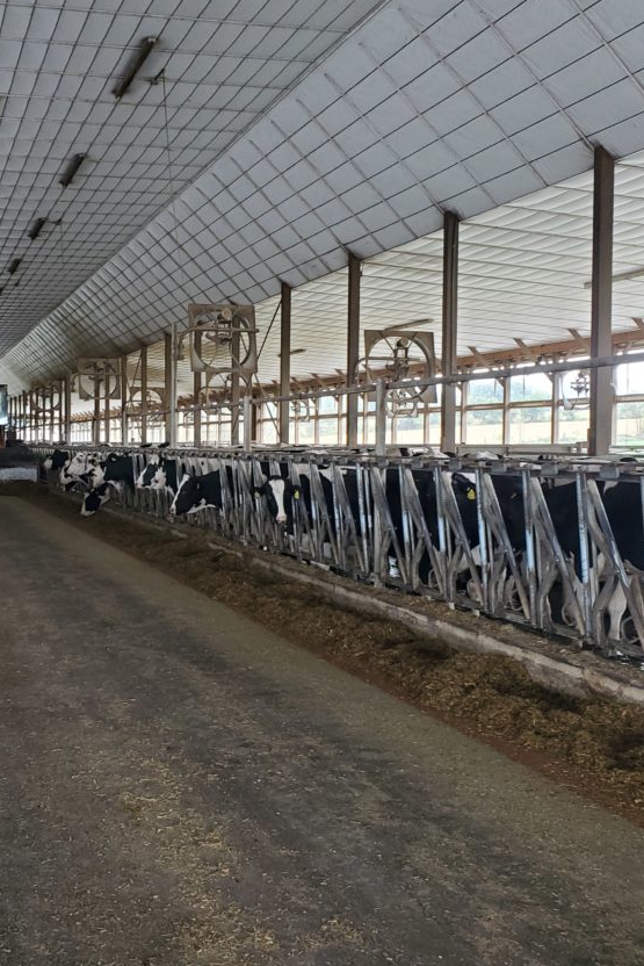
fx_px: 1046
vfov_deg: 49.5
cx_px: 151
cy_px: 450
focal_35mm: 39
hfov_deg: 33.4
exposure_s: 1/39
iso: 160
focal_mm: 4.3
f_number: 2.4
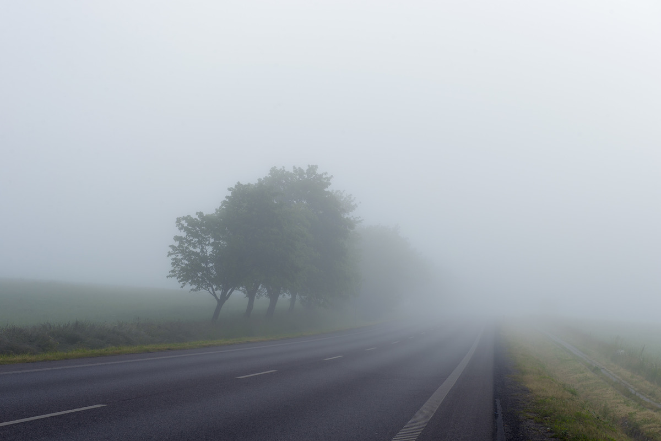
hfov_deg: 28.8
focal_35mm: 70
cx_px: 330
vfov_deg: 19.5
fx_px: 1285
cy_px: 220
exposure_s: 1/100
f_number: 10
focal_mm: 70
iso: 50
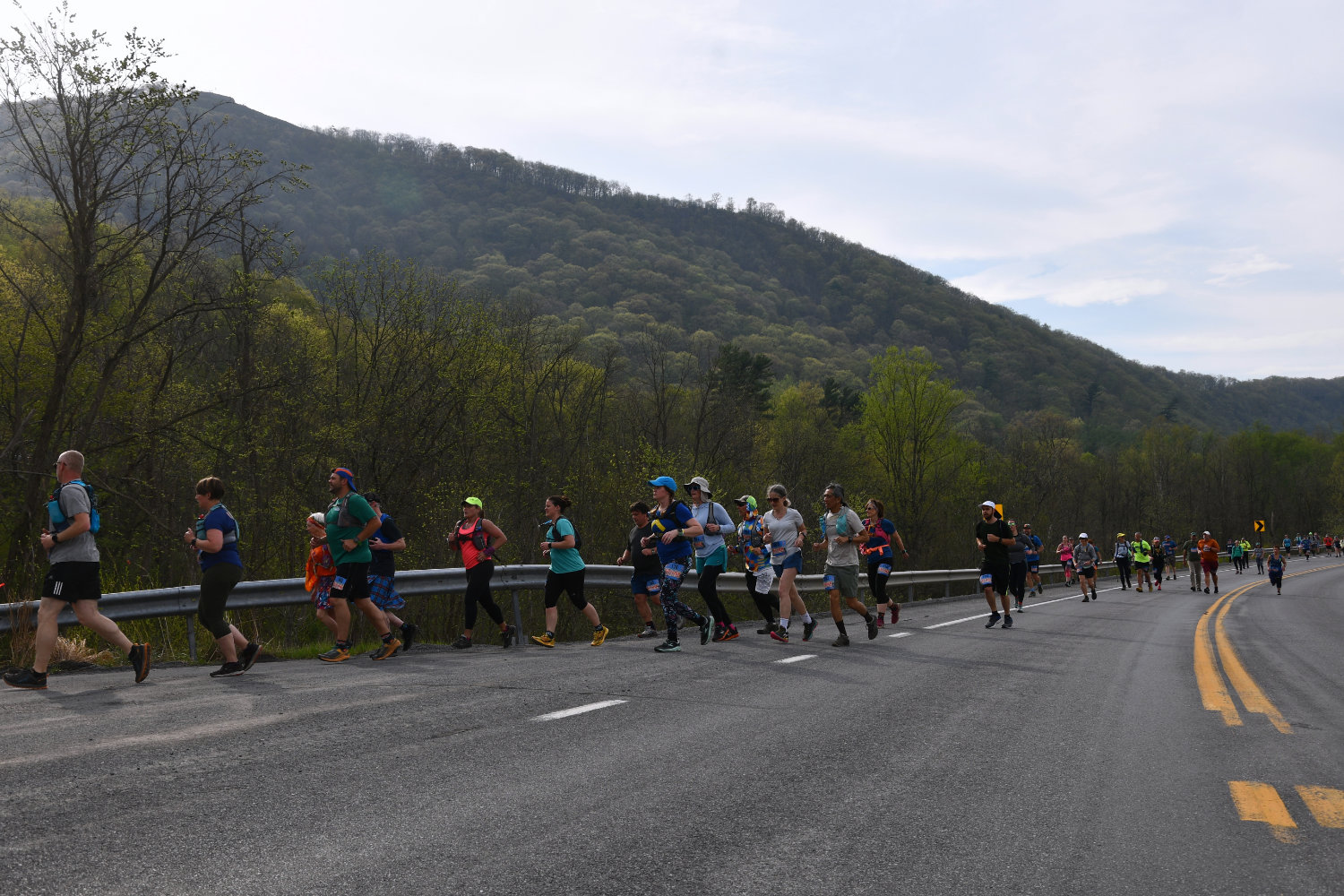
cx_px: 672
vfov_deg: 36.9
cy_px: 448
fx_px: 1344
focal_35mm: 36
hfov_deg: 53.1
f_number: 9
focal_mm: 24
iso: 100
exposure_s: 1/320
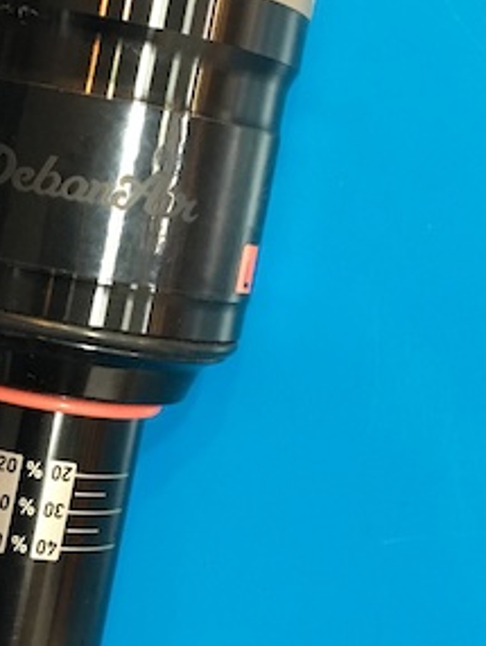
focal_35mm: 81
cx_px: 158
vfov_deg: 23.9
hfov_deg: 18.2
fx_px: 1514
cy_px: 169
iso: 200
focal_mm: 4.15
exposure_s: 1/24
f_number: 2.2
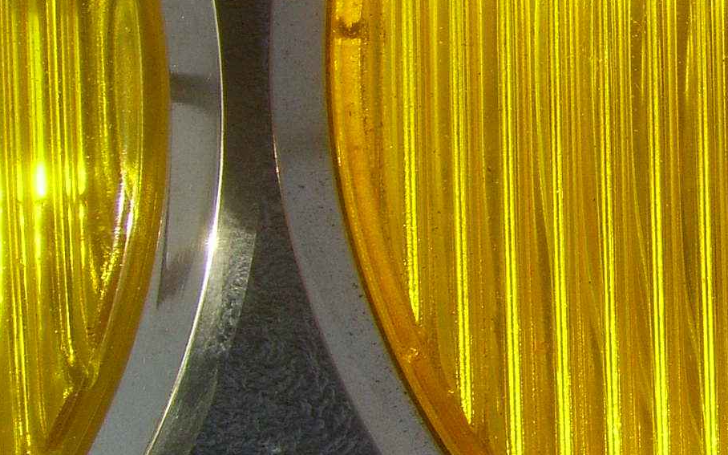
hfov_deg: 17.0
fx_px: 2281
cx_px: 973
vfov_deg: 11.3
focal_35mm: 115
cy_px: 68
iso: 50
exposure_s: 1/200
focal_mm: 7.8
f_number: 6.4
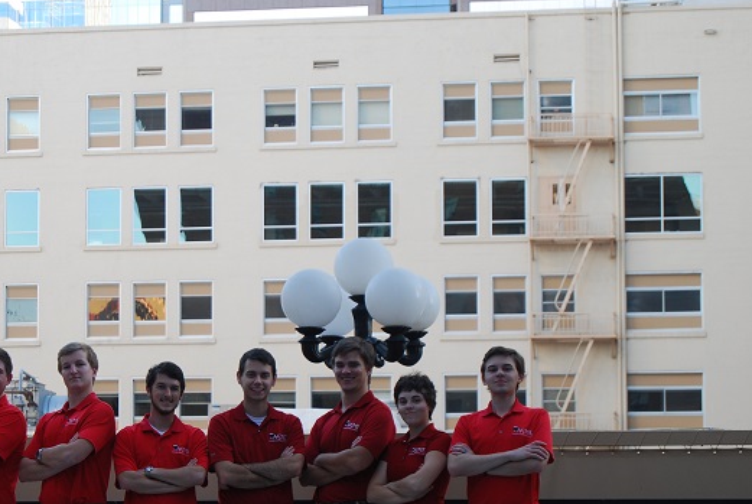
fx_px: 2568
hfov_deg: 16.6
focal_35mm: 123
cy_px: 326
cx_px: 200
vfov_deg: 11.2
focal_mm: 55
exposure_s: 1/40
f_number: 5.6
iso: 200
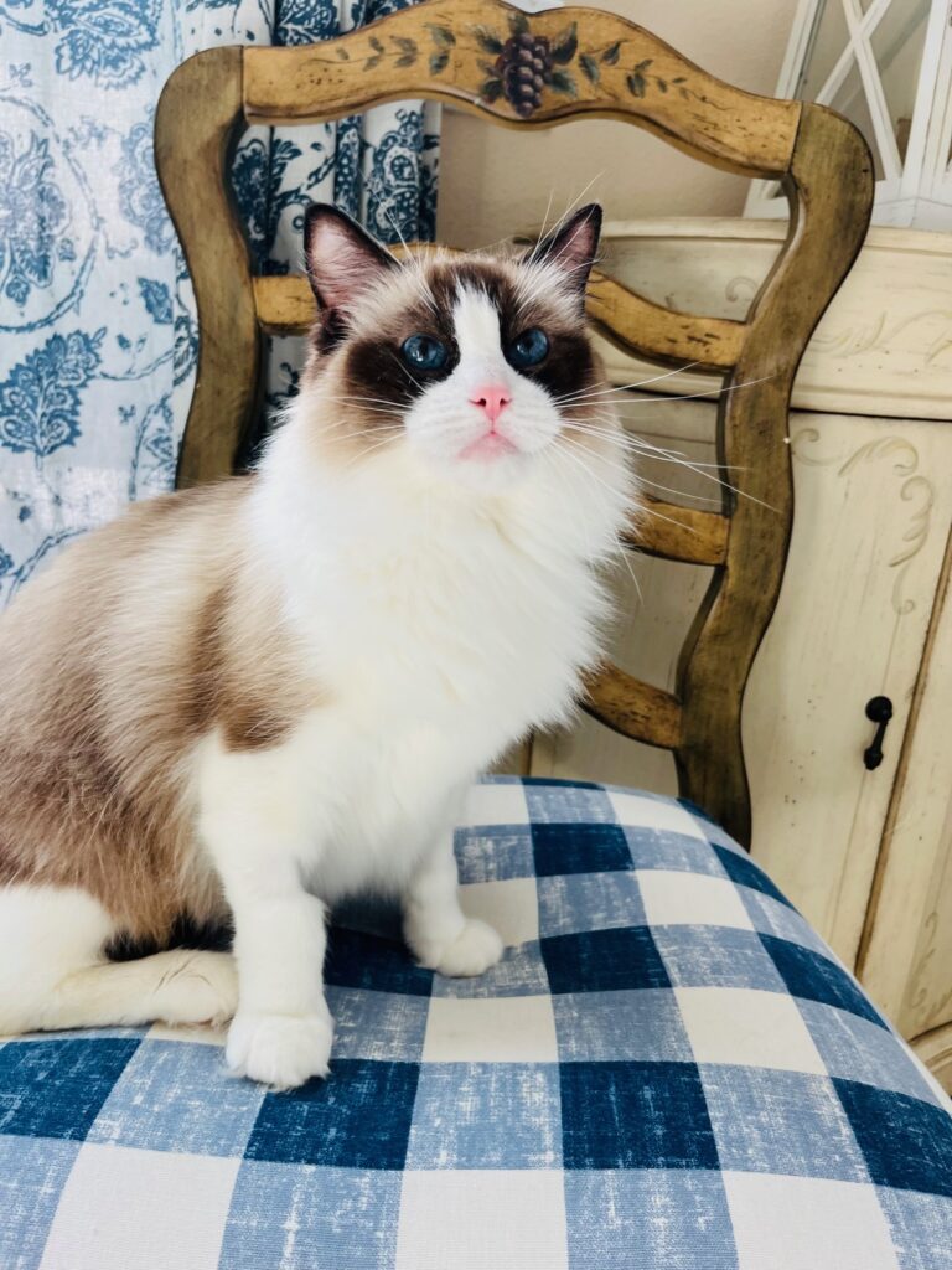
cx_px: 476
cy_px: 635
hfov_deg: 53.1
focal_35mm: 26
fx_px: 953
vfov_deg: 67.3
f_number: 1.6
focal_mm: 5.1
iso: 64
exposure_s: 1/120
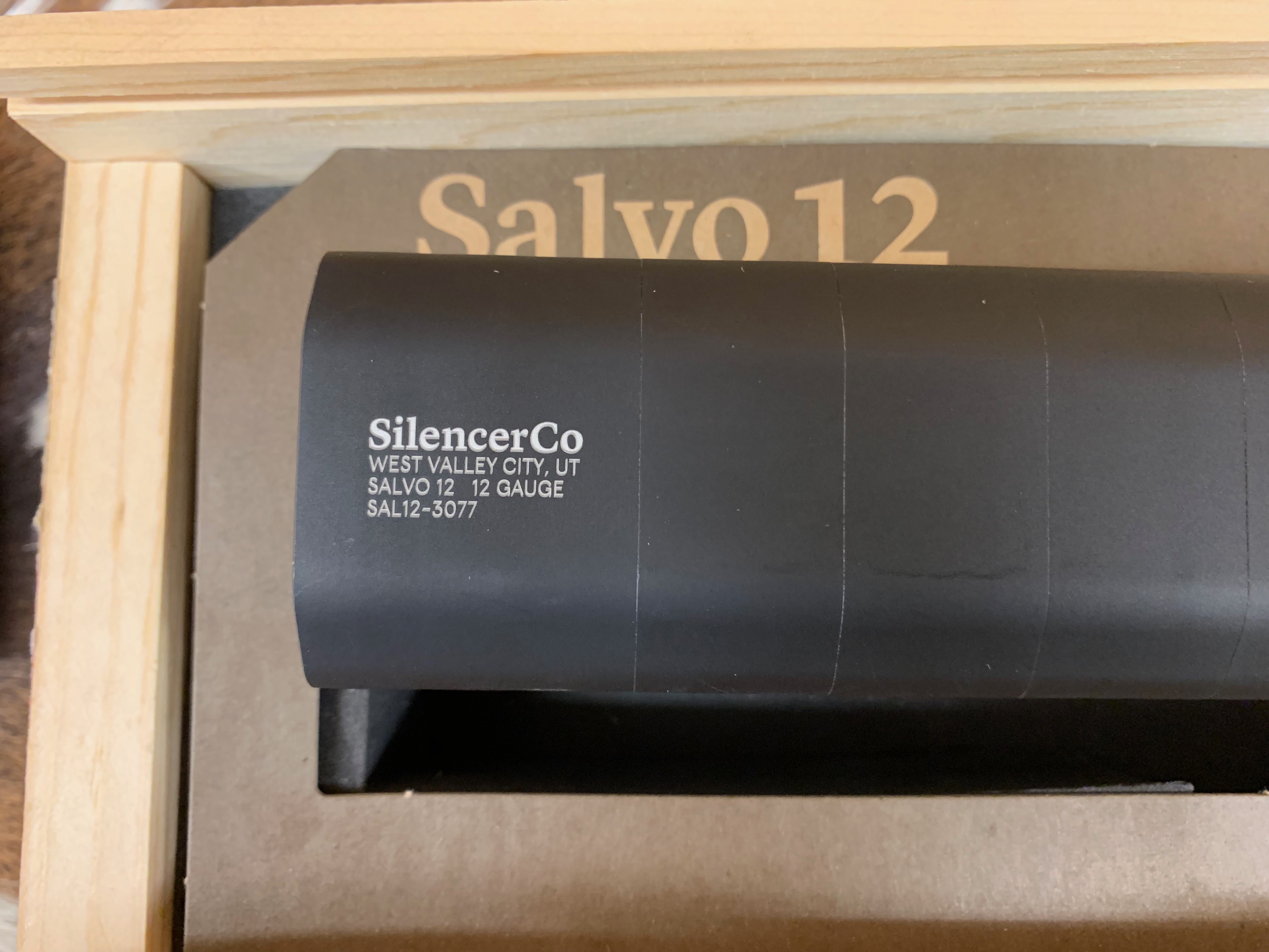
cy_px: 476
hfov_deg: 67.3
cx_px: 634
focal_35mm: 26
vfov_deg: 53.1
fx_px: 953
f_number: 1.8
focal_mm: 4.25
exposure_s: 1/40
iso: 250
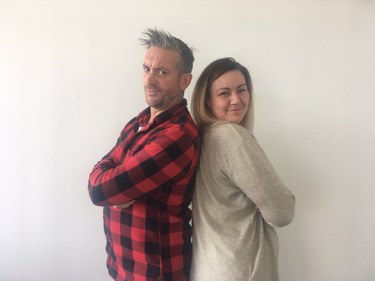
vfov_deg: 48.2
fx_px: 314
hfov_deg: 61.7
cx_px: 188
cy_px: 140
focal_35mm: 29
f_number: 2.2
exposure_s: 1/100
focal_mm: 4.15
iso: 40
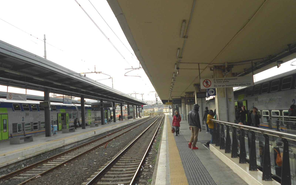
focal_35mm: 34
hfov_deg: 56.7
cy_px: 99
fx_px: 274
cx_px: 148
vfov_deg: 37.3
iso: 125
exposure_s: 1/250
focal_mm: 5.8
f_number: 3.6
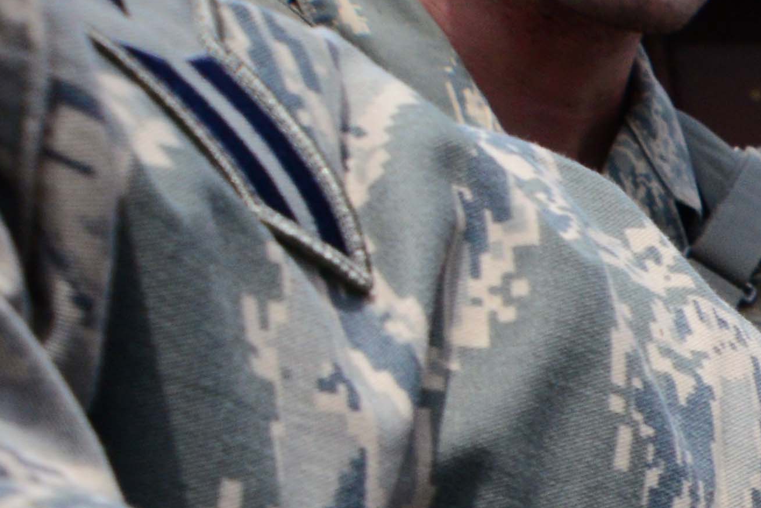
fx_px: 2855
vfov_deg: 8.9
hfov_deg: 11.1
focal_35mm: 135
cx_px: 2122
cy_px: 1339
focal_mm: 24
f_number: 9
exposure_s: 1/1250
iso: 1000
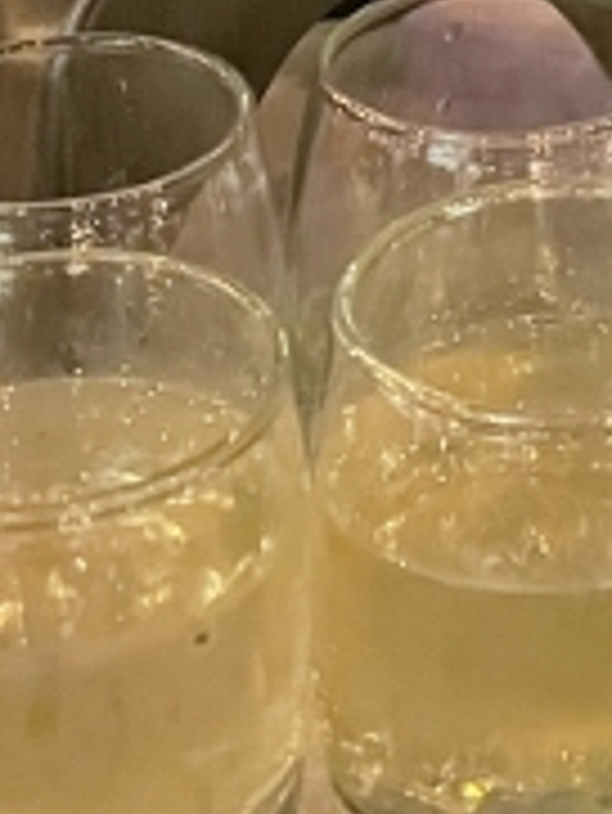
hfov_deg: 12.6
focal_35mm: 115
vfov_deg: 14.1
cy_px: -872
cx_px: 716
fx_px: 2708
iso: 800
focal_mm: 4.2
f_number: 1.6
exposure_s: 1/25
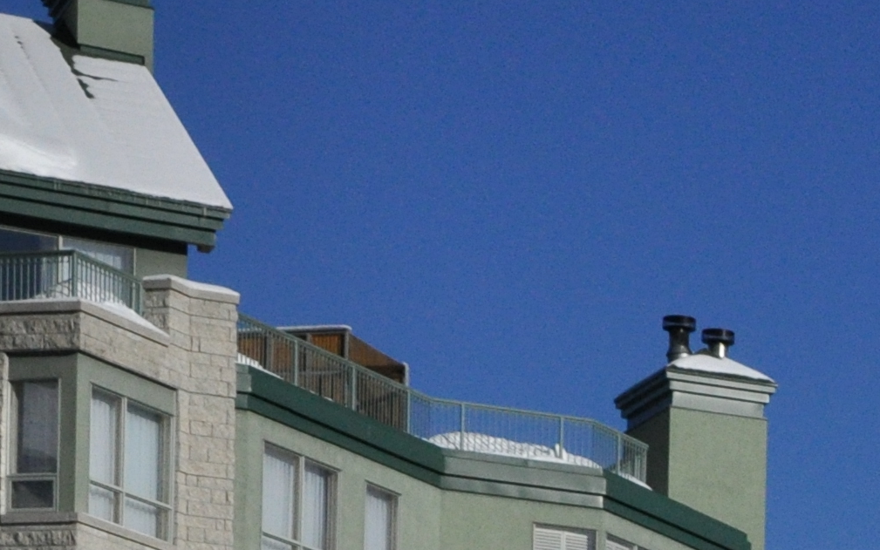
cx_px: 1641
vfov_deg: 7.1
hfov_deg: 11.1
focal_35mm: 175
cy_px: 1227
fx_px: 4202
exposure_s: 1/4000
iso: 800
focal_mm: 27
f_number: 11
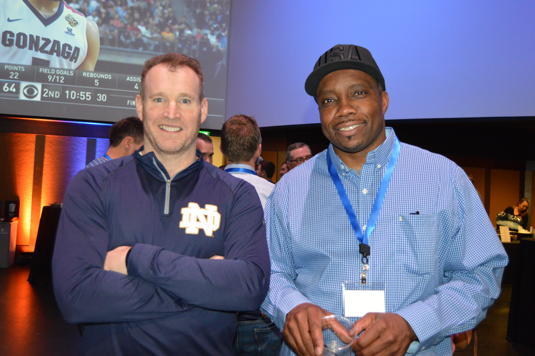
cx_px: 268
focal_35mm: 30
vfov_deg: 43.5
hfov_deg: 62.0
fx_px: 445
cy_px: 178
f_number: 3.5
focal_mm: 20
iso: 2500
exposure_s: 1/60
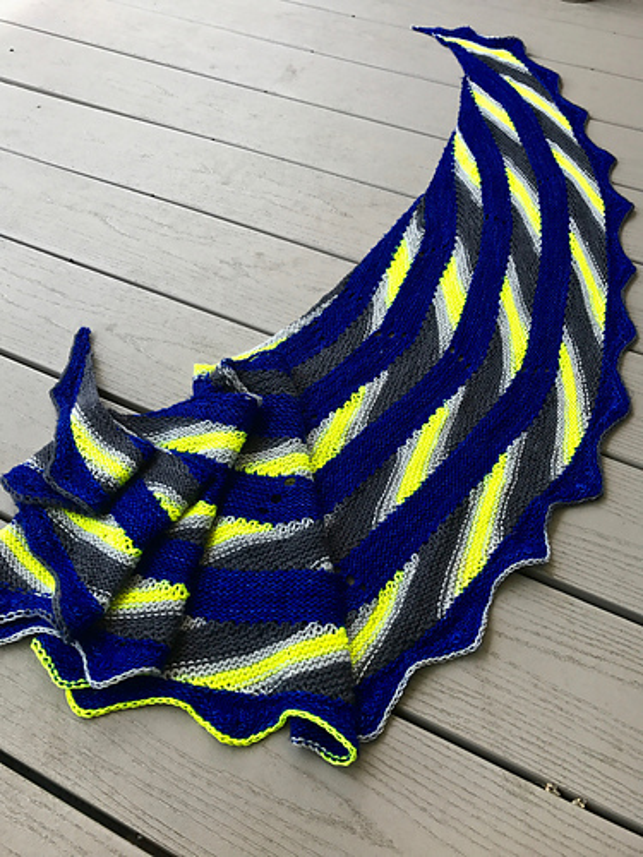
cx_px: 322
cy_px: 428
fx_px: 693
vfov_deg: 63.4
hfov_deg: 49.7
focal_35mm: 28
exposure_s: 1/212
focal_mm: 3.99
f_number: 1.8
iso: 20
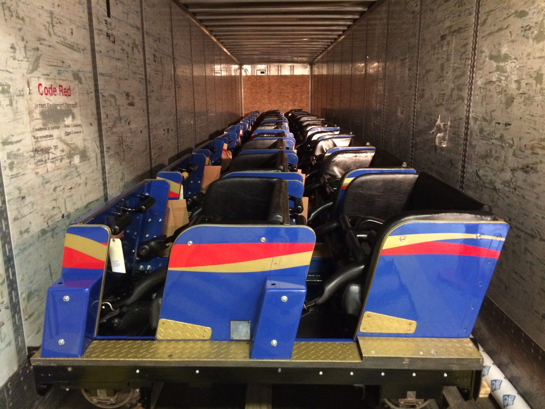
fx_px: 457
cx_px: 272
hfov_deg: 61.7
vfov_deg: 48.2
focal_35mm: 29
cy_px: 204
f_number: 2.2
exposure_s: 1/15
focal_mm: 4.15
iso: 400
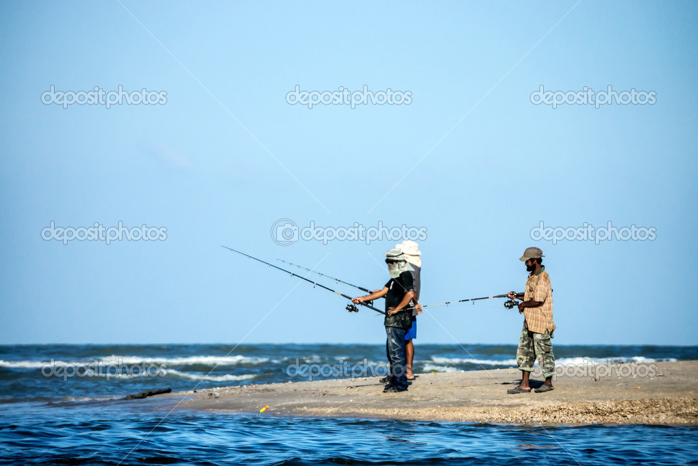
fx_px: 4362
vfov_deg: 6.1
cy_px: 233
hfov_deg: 9.1
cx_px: 349
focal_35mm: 225
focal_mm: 150
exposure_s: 1/2500
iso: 320
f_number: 5
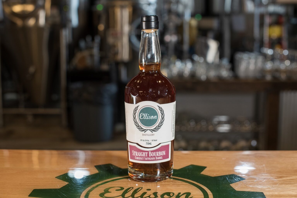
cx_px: 148
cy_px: 99
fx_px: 413
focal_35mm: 50
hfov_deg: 39.6
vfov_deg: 27.0
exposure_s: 1/25
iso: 900
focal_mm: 50
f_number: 5
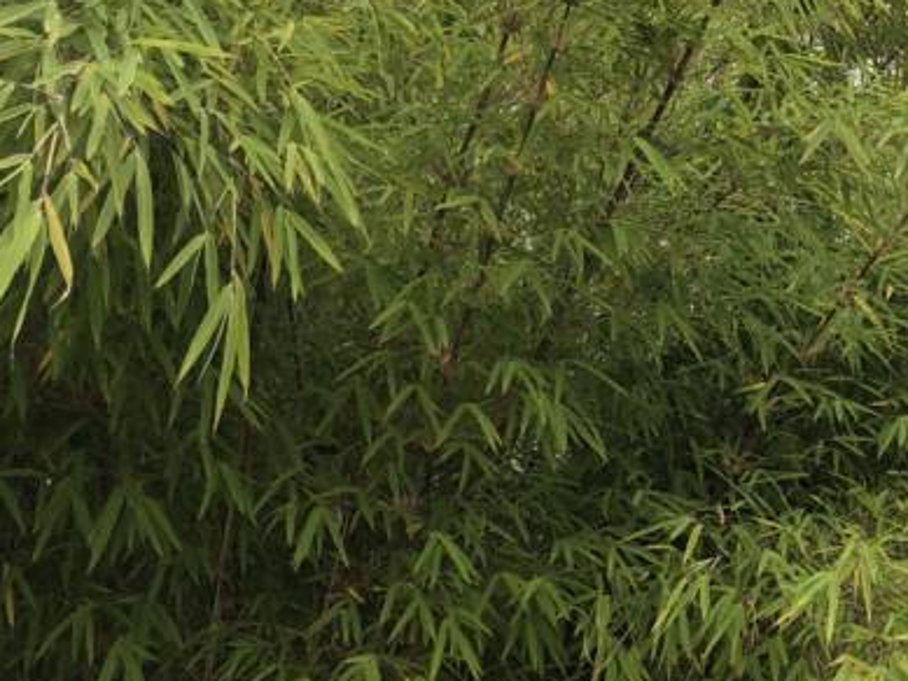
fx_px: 2230
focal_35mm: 85
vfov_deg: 17.3
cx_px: 1223
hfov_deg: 20.7
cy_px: 237
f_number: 1.8
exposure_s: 1/2288
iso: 20
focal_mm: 3.99
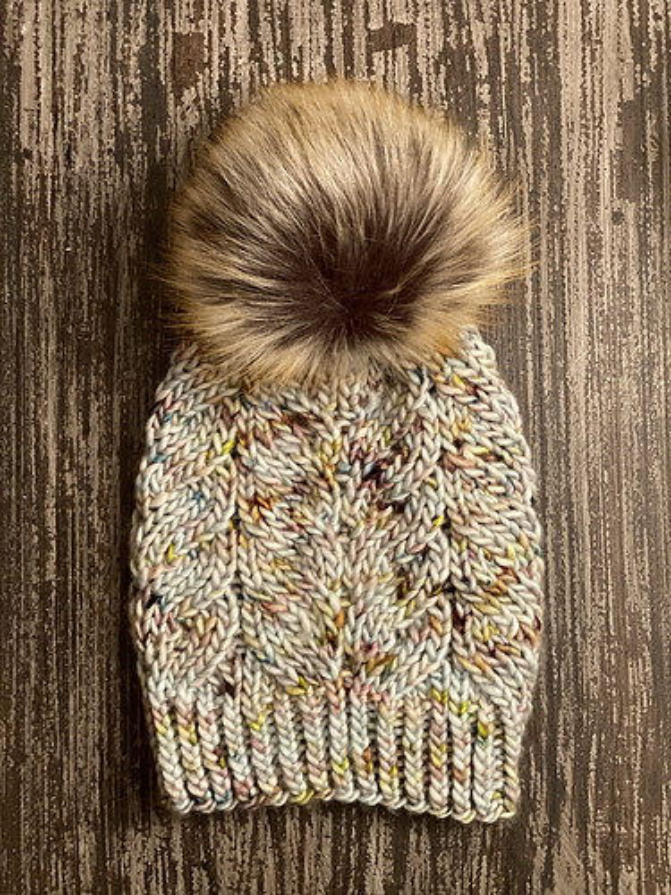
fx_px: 1344
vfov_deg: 36.8
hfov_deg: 28.0
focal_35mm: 52
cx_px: 336
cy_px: 448
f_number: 2
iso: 320
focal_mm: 6
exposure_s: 1/30
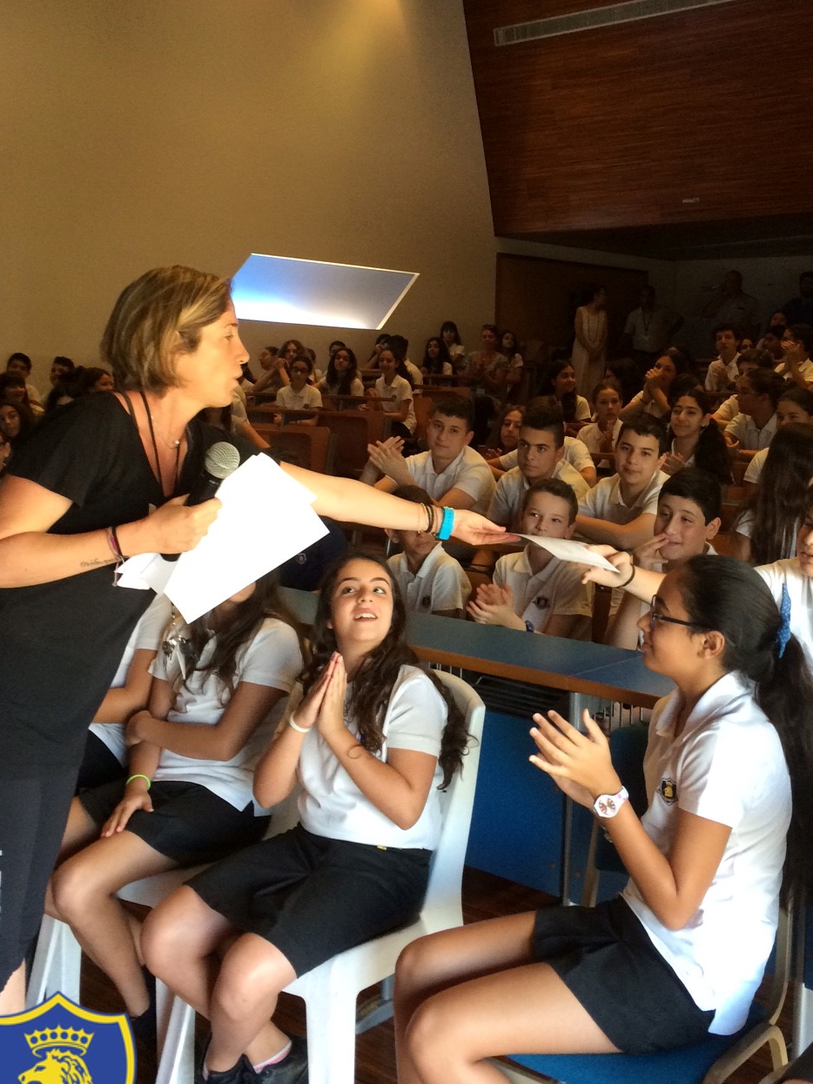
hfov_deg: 37.6
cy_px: 481
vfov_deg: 48.9
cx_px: 475
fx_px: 1190
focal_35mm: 38
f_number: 2.2
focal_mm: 4.15
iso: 80
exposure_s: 1/33
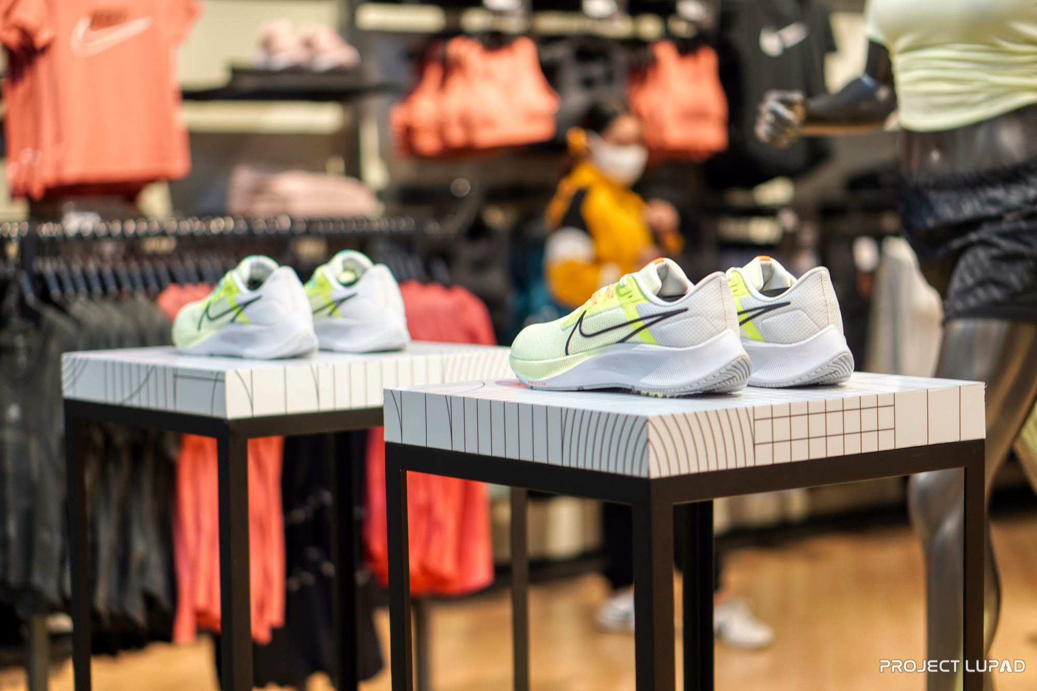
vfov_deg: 18.2
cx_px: 518
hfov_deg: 27.0
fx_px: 2160
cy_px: 346
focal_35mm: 75
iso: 100
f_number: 1.8
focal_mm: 50
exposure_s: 1/60
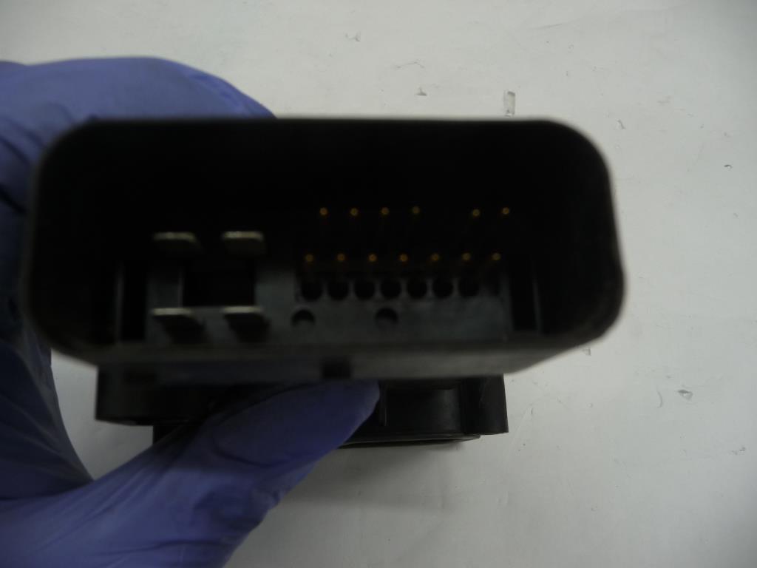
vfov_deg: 49.7
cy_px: 284
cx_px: 378
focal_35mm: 28
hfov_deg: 63.4
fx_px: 612
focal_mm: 4.7
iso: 125
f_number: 3.3
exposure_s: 1/30
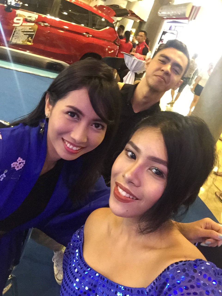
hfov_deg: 45.4
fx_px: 265
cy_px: 148
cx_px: 111
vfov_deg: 58.4
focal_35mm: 31
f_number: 2.2
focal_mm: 2.65
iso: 320
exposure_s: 1/17
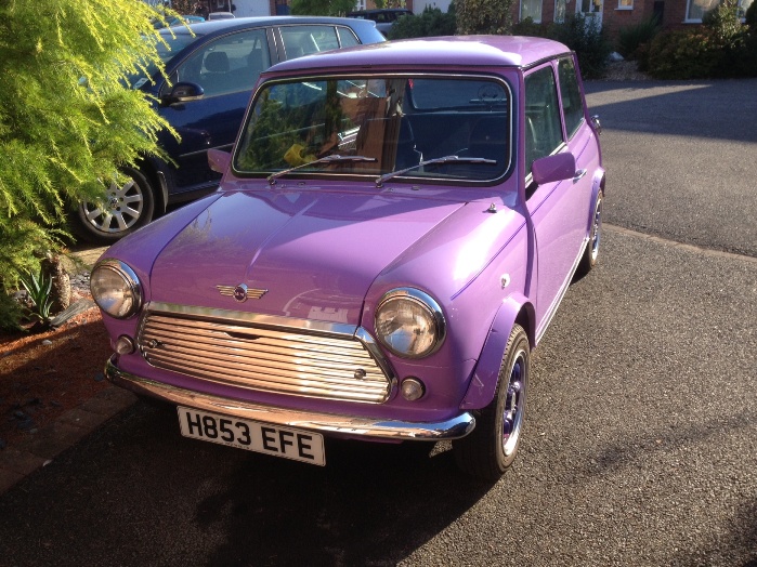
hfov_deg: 52.6
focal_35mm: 35
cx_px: 378
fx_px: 765
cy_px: 284
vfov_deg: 40.7
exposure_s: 1/536
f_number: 2.4
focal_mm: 4.28
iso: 50
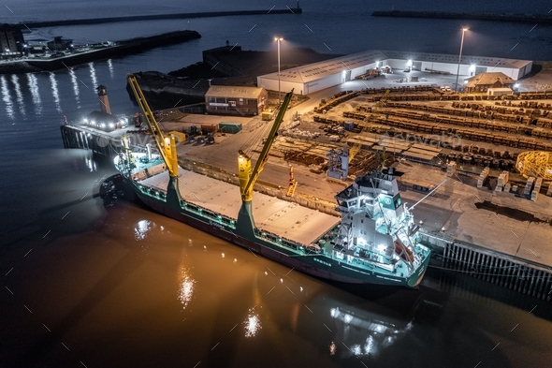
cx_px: 276
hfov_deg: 65.5
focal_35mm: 28
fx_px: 429
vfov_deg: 46.4
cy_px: 184
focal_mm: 10.26
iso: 200
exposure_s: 1
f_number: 2.8
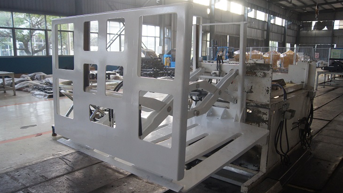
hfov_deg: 48.4
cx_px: 172
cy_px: 113
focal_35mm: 42
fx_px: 382
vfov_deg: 28.3
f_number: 4.5
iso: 1000
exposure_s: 1/50
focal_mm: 26
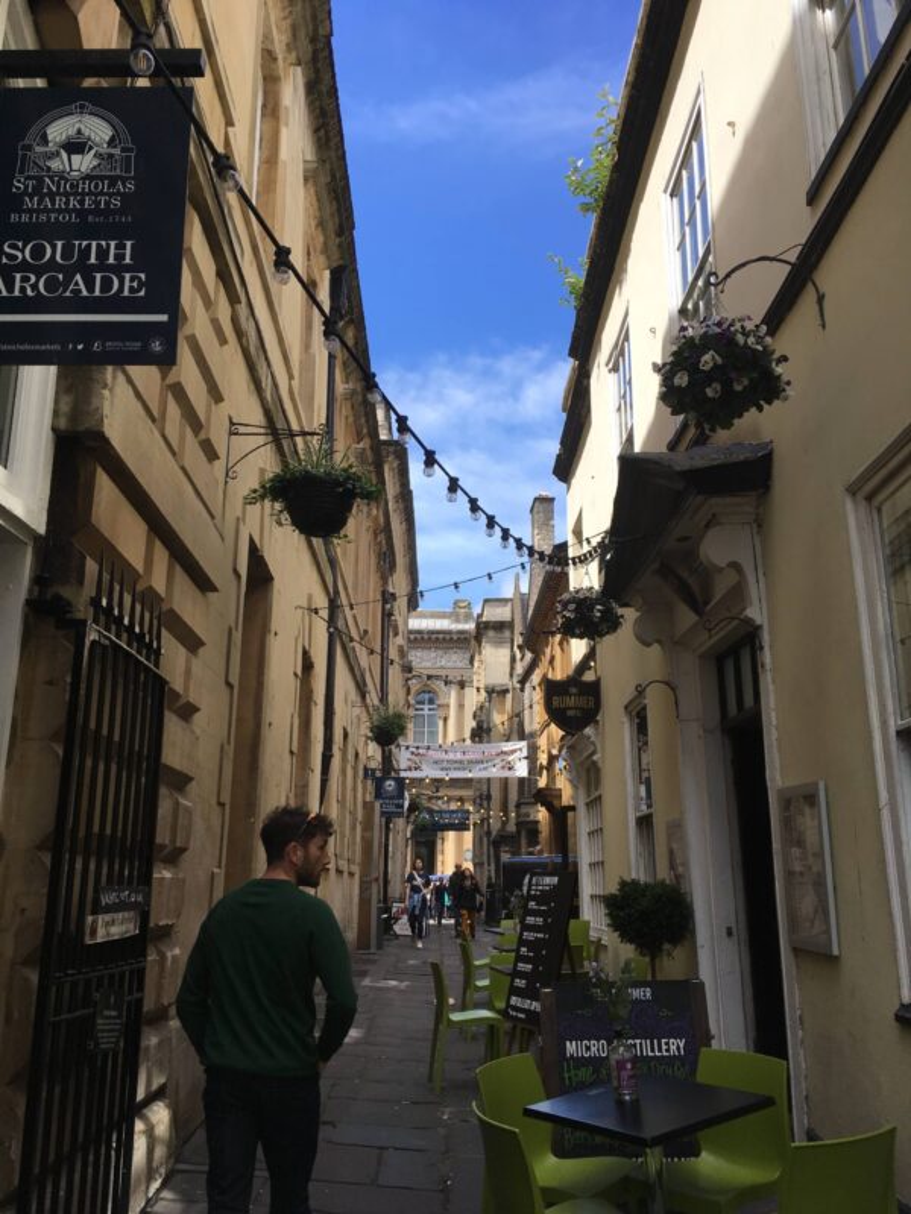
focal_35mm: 29
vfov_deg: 61.7
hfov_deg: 48.2
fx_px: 1018
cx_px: 456
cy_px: 607
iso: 25
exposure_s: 1/845
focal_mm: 4.15
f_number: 2.2
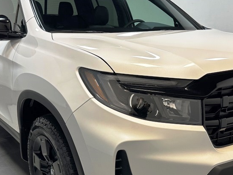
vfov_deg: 32.1
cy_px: 104
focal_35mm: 45
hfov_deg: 42.0
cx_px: 132
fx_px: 303
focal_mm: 6.86
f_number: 1.78
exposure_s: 1/60
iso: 200
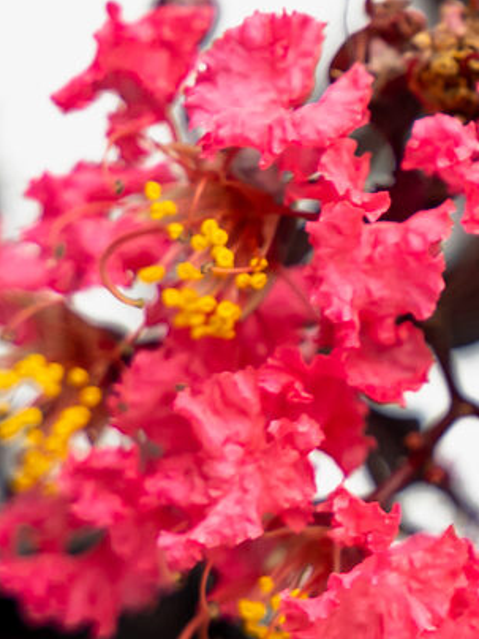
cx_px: 943
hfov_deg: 3.2
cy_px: 70
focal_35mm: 457
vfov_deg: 4.3
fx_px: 8432
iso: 320
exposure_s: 1/200
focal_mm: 75
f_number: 3.2
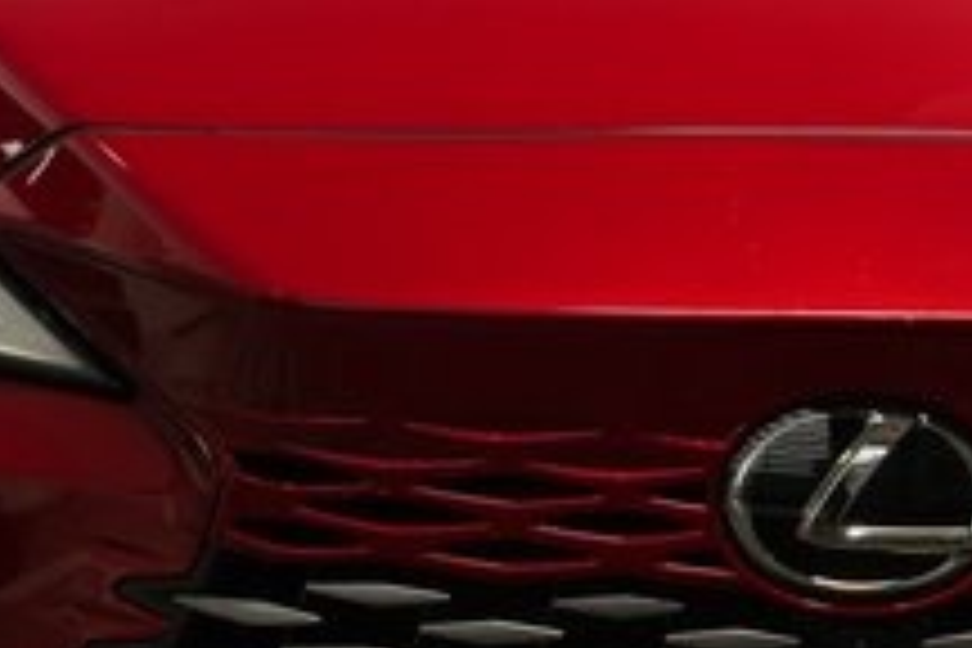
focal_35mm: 247
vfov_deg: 5.6
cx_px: 738
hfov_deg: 8.3
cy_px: 351
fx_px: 6668
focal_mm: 25
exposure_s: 1/100
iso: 250
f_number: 5
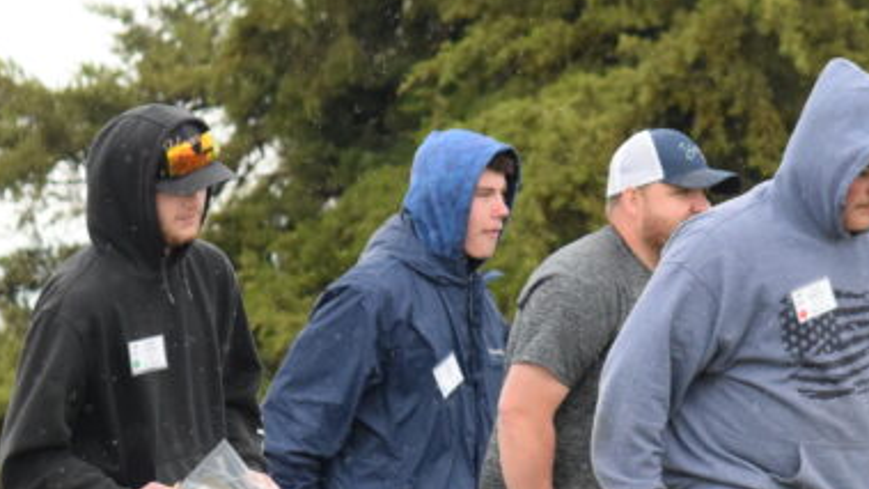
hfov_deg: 4.1
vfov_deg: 2.3
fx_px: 12219
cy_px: 270
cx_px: 523
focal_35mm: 530
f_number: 5.6
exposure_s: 1/1000
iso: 2000
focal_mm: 125
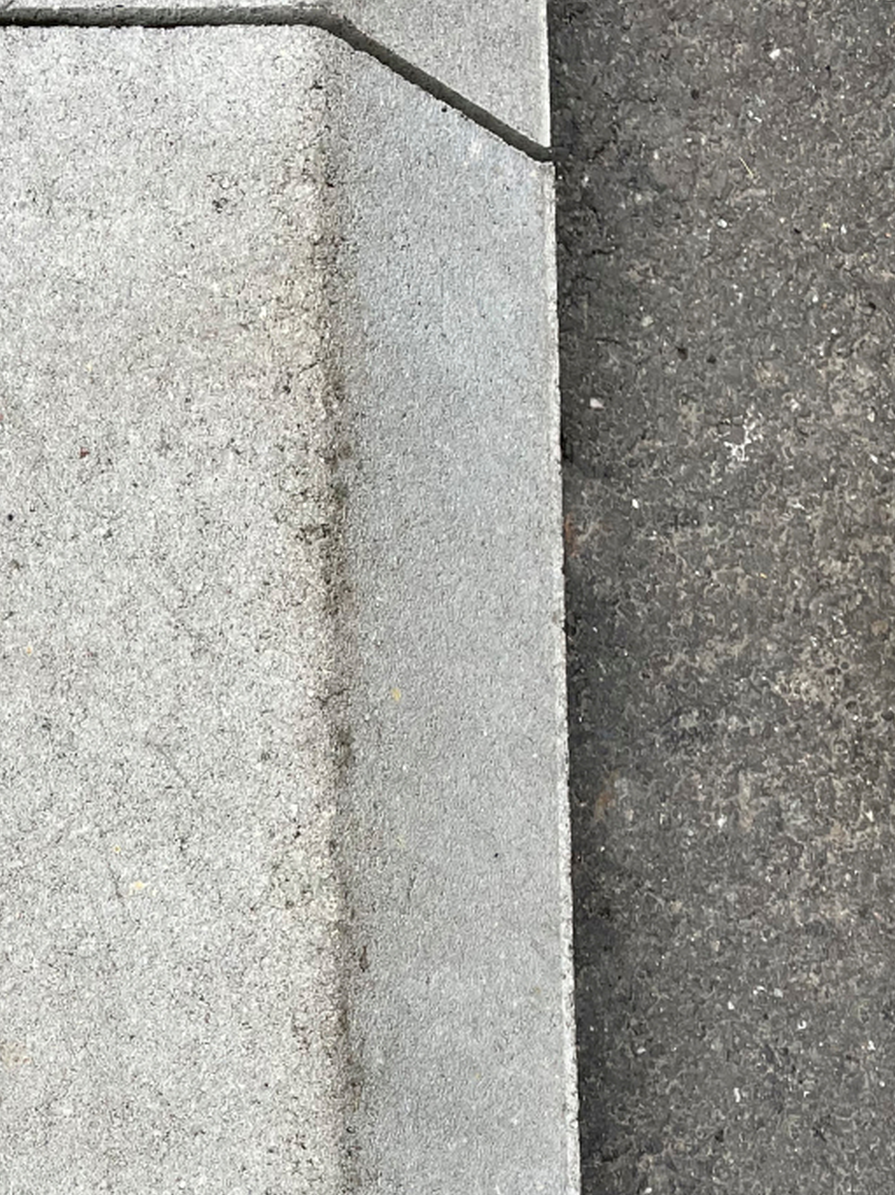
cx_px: -68
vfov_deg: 30.7
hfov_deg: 22.7
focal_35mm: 61
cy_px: 990
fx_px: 2104
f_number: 1.6
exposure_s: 1/121
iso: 80
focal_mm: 4.2
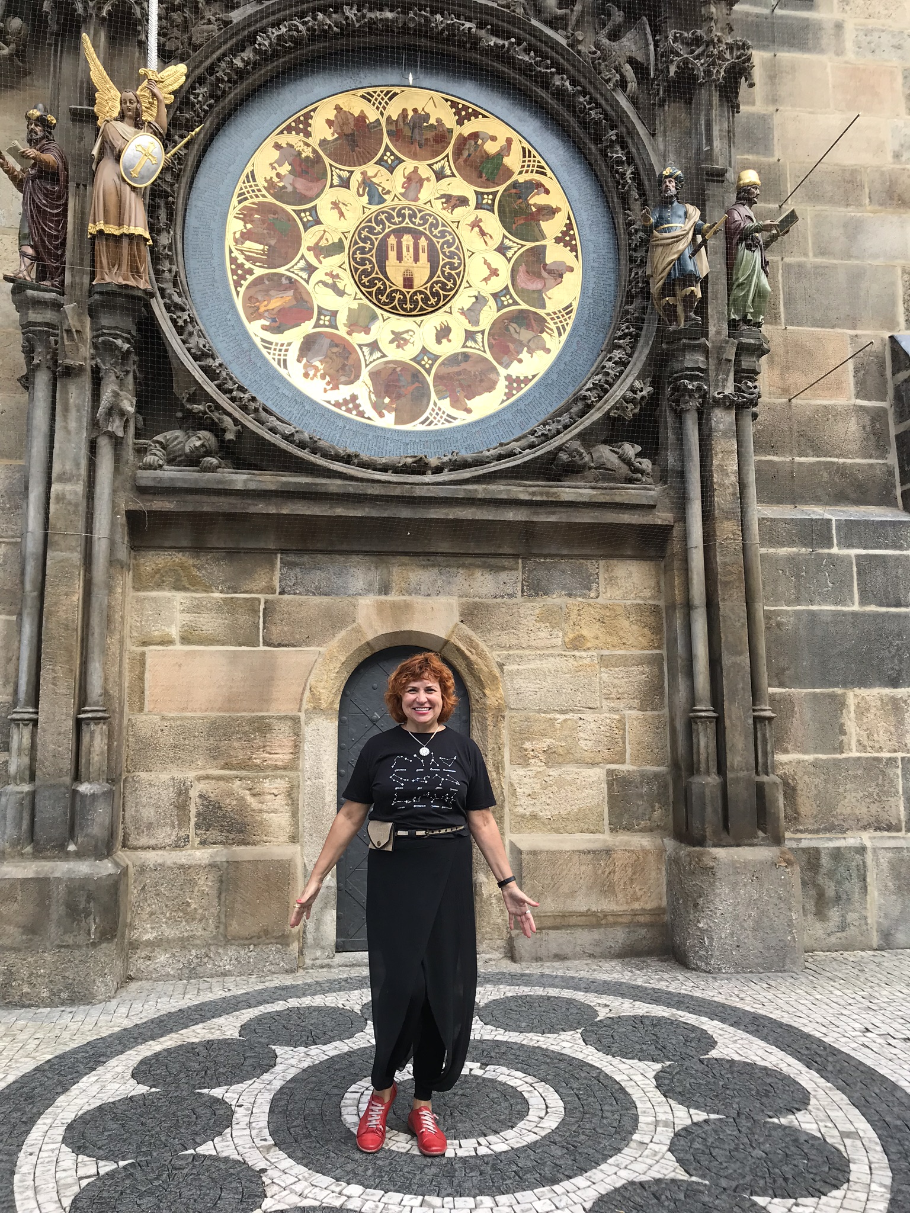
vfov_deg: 63.4
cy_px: 606
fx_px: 981
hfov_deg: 49.7
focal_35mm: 28
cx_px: 455
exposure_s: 1/602
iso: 20
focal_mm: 3.99
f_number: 1.8
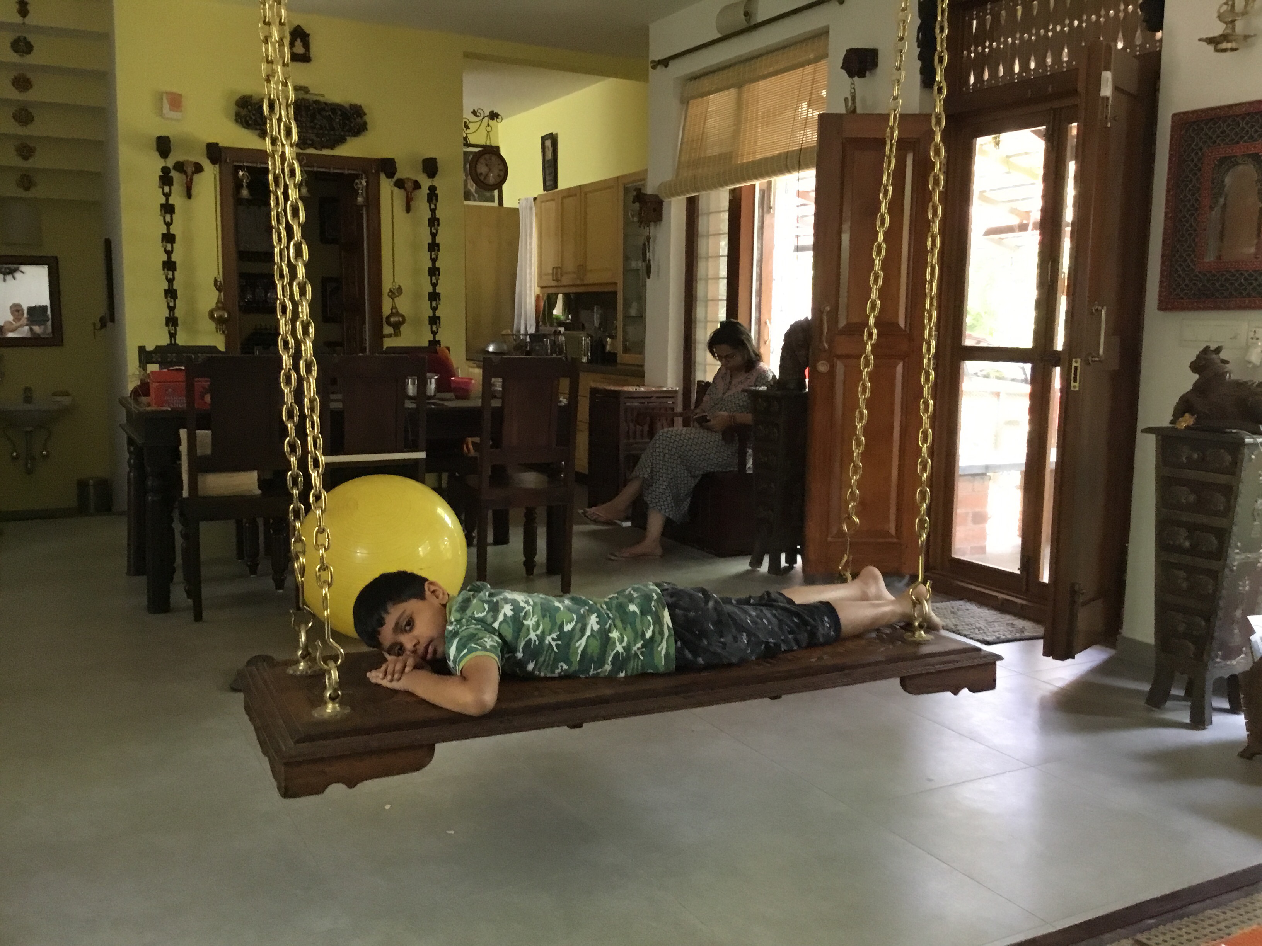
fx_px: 1130
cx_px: 631
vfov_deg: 45.4
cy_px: 473
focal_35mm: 31
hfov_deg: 58.4
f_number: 2.4
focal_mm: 3.3
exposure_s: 1/25
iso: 200
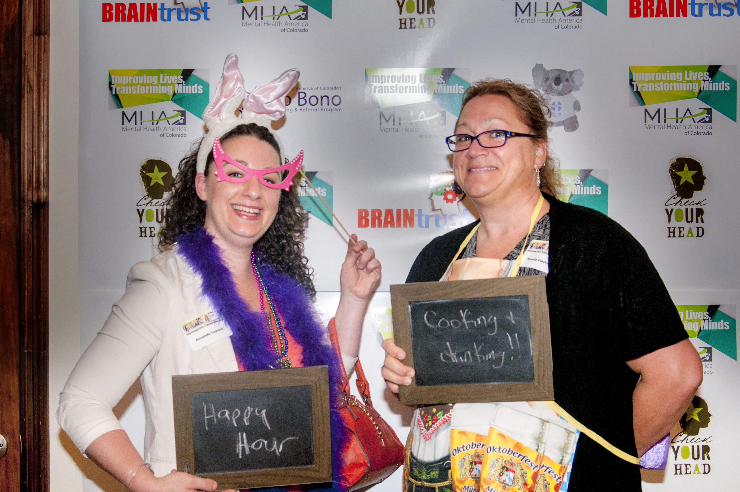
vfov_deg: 23.7
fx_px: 1170
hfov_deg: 35.1
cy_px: 246
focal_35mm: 57
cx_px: 370
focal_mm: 38
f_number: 5.6
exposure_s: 1/80
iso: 400
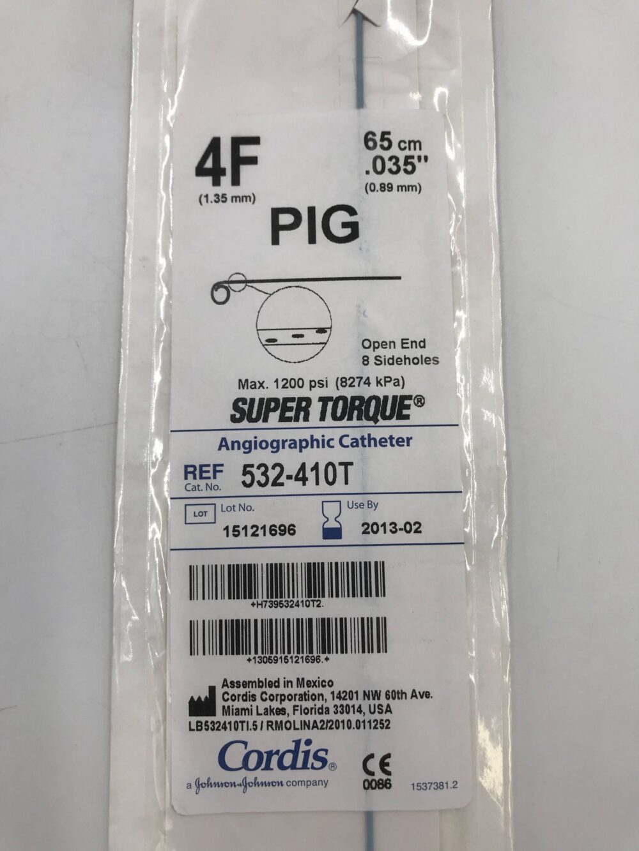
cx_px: 320
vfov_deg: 63.4
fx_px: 689
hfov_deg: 49.8
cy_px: 426
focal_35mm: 28
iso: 20
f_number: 1.8
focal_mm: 3.99
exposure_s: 1/163
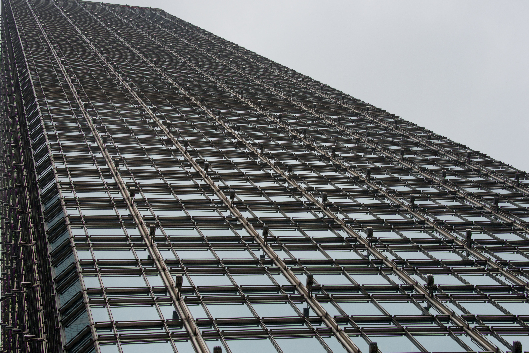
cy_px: 166
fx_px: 852
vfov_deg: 23.4
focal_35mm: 58
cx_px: 261
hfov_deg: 34.5
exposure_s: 1/400
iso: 200
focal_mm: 50
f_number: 11
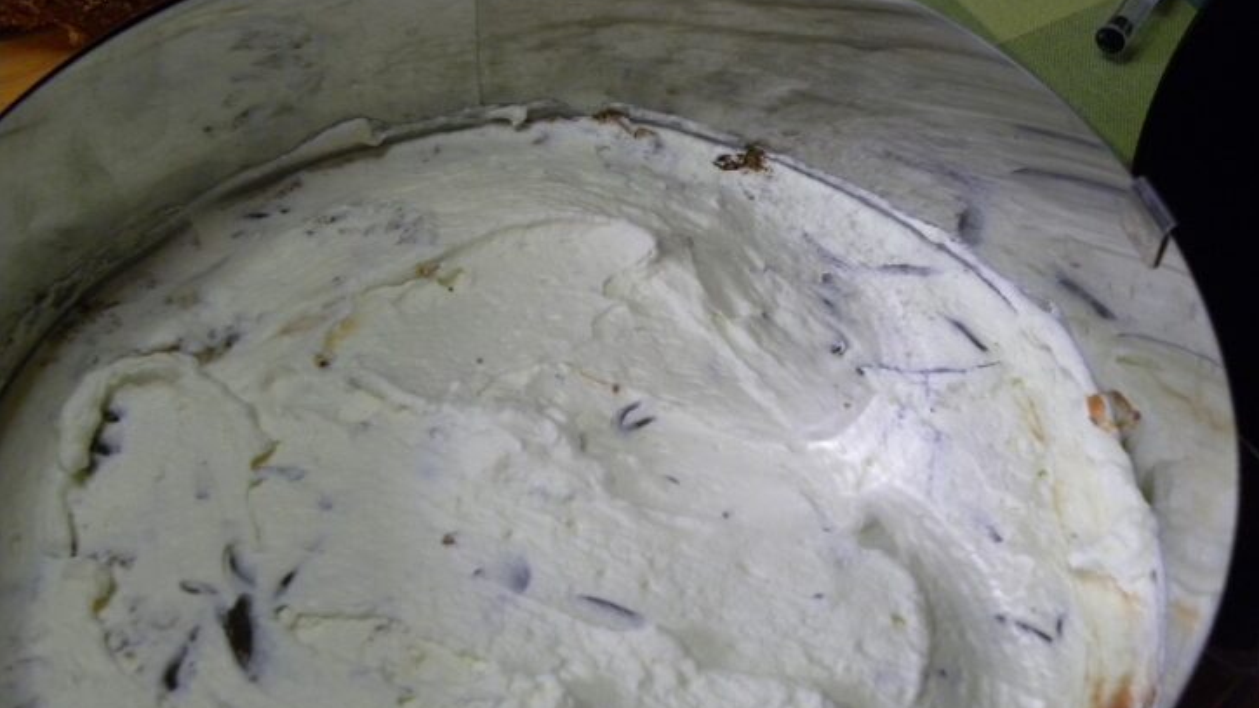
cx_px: 631
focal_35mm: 57
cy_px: 454
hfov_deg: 36.6
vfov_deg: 21.0
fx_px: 1903
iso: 398
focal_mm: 9.2
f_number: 3.5
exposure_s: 1/64.3
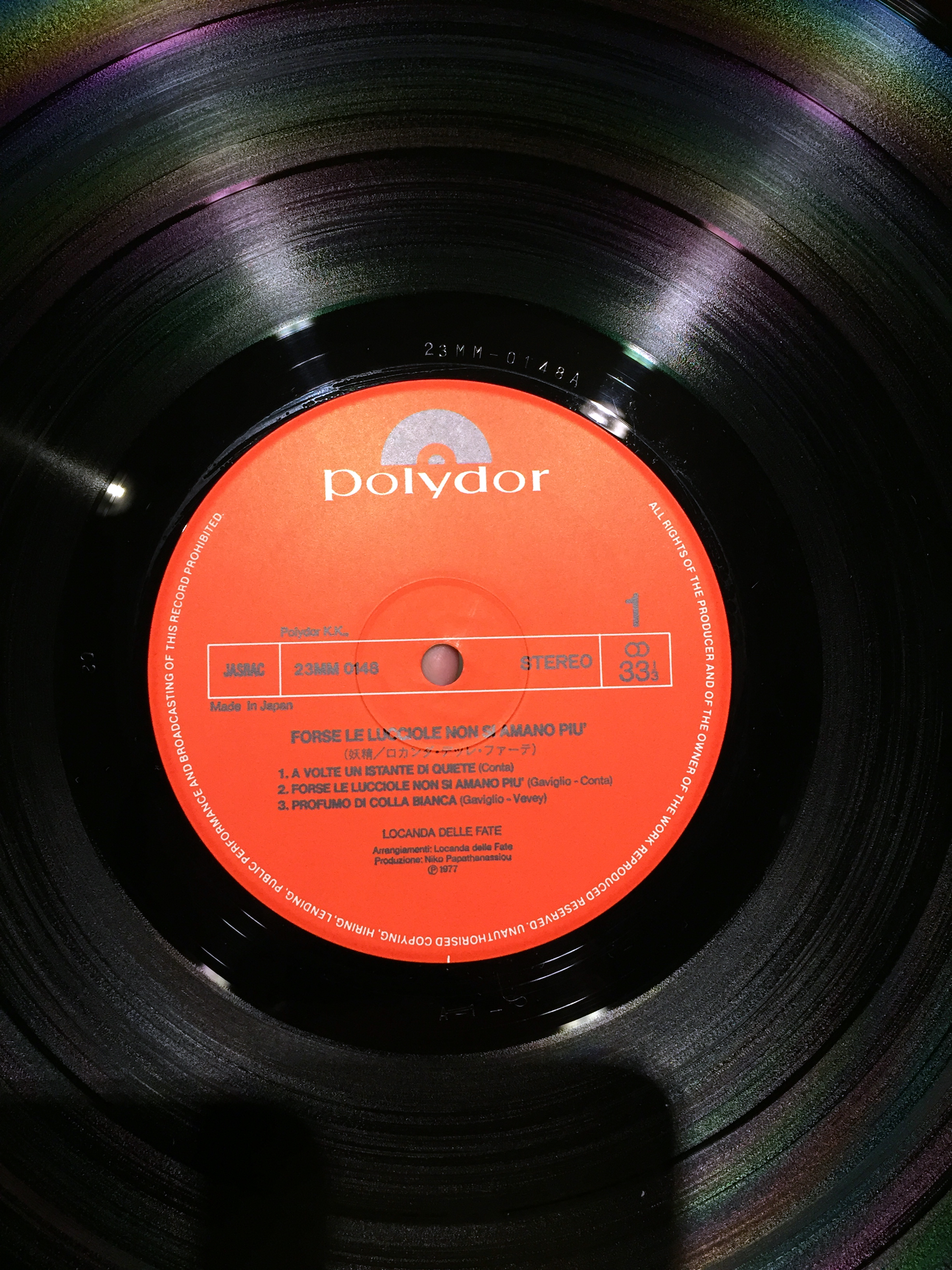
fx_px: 1063
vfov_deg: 61.7
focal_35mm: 29
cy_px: 635
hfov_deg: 48.2
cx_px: 476
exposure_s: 1/30
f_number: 2.2
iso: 100
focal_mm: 4.15
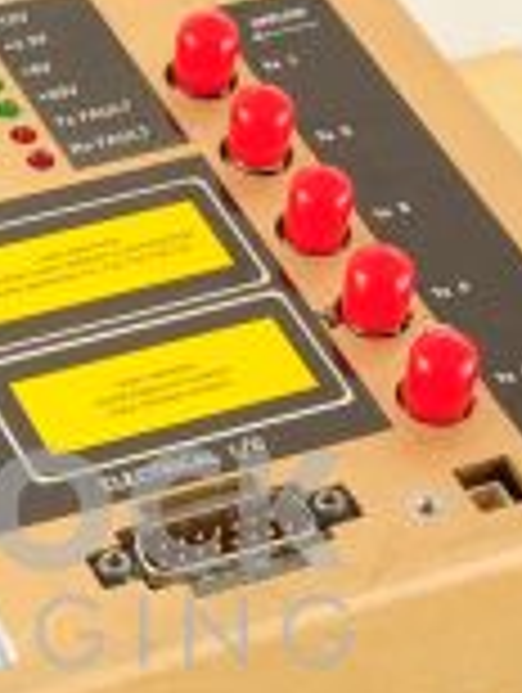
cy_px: 560
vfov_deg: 10.5
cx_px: -94
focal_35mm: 187
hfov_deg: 7.9
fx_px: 3750
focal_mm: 50
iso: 1600
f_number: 13
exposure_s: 1/125
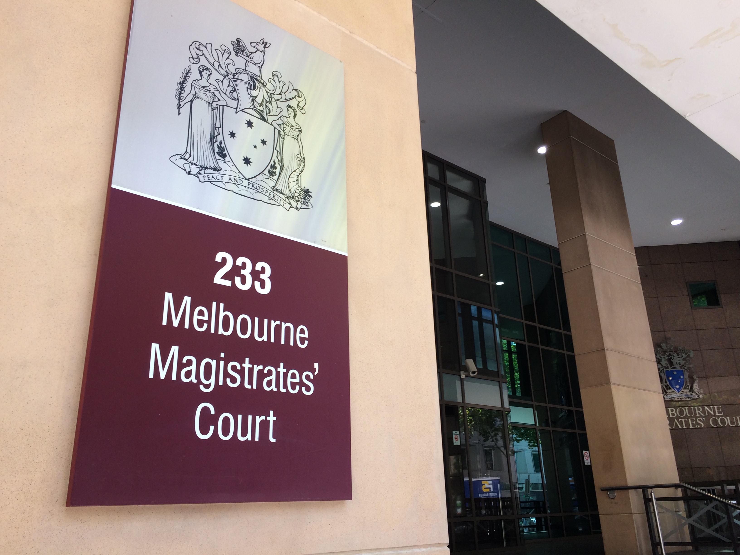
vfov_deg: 48.2
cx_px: 370
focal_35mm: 29
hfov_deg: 61.7
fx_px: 620
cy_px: 278
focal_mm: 4.15
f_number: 2.2
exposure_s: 1/100
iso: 40
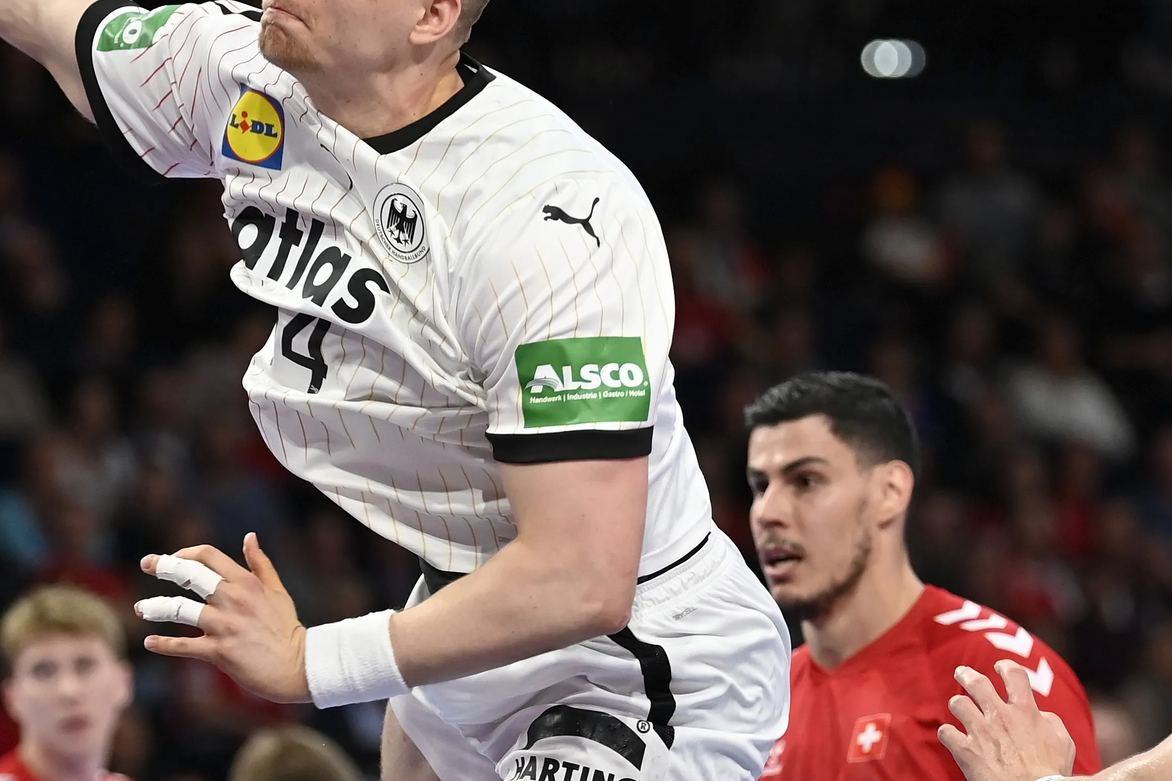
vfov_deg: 3.9
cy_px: 446
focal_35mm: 352
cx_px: 791
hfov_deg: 5.9
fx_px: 11458
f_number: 3.2
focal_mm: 145
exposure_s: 1/1000
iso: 2000
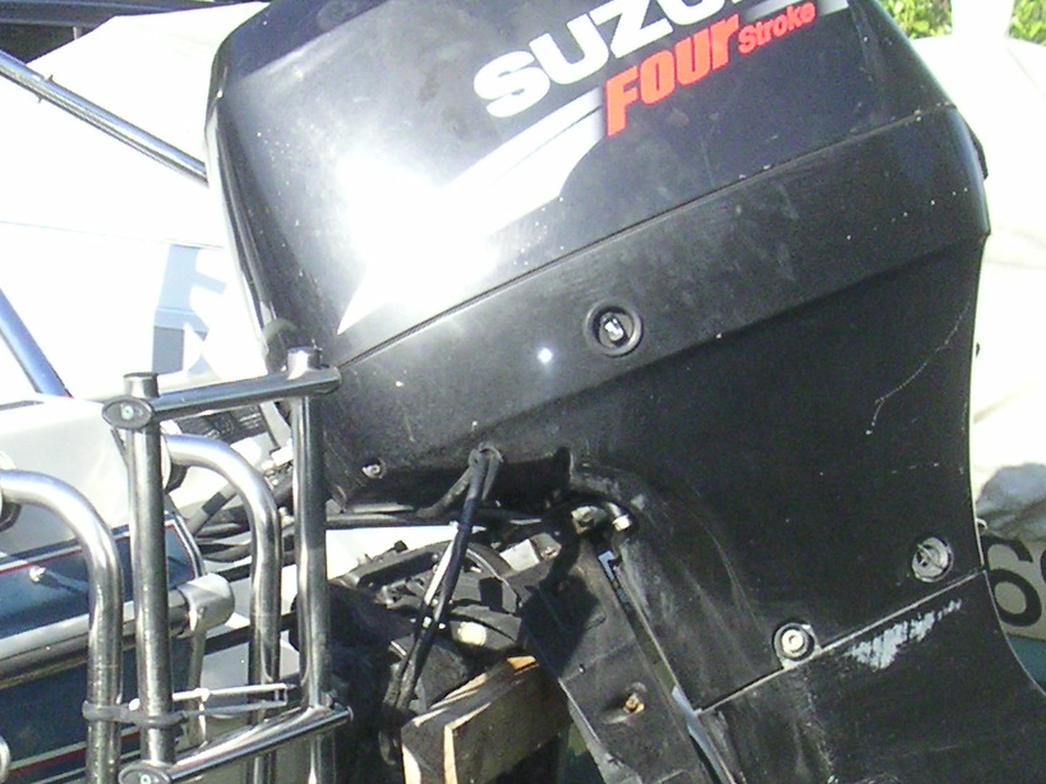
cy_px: 632
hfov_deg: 20.5
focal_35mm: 95
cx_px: 294
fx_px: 2870
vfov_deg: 15.5
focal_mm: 6
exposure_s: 1/45
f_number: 6.7
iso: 160
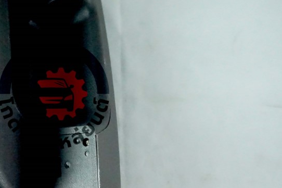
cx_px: 54
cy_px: 88
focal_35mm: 51
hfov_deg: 37.4
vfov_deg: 26.5
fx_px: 399
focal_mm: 16
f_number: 3.5
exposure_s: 1/800
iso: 10000
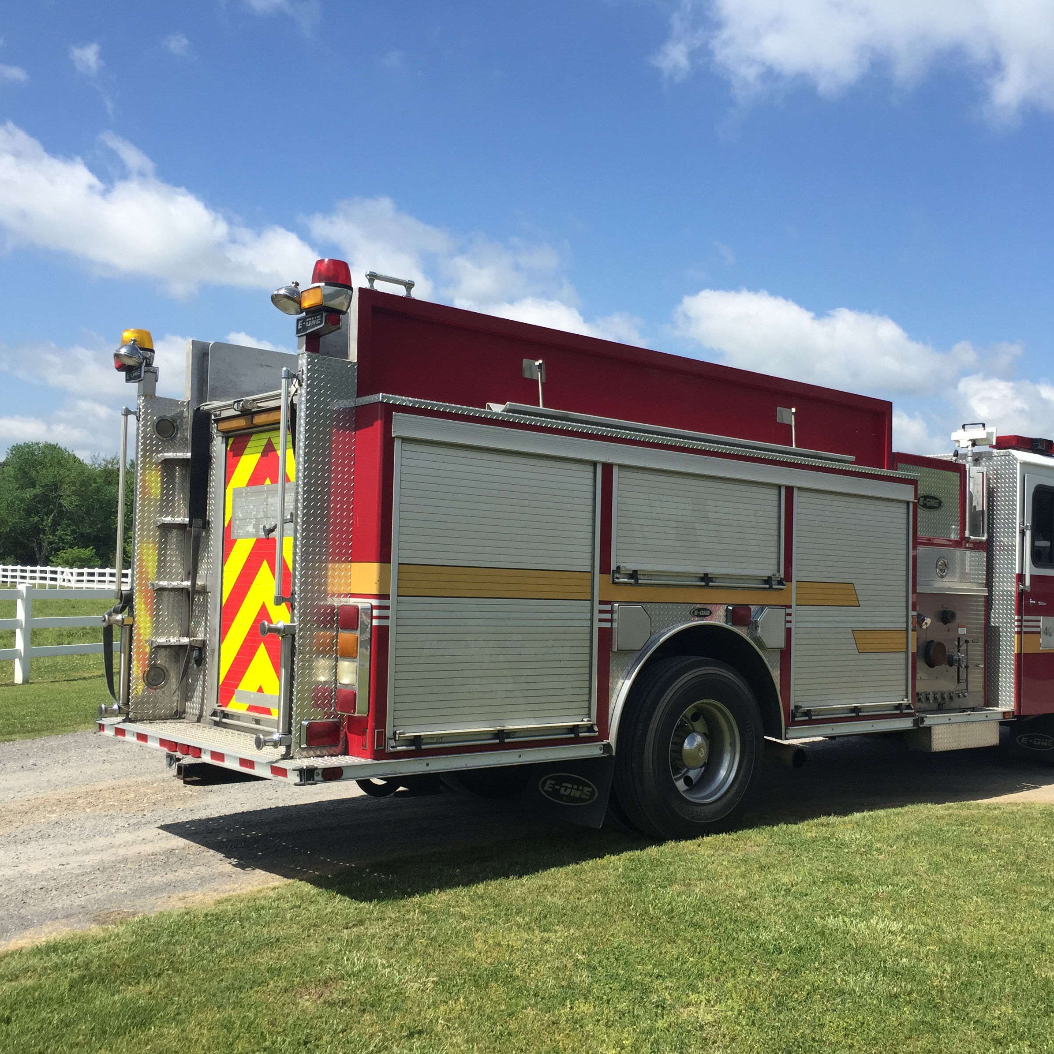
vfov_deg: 47.2
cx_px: 605
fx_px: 1206
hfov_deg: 47.1
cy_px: 535
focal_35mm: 35
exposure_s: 1/1799
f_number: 2.2
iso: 32
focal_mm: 4.15
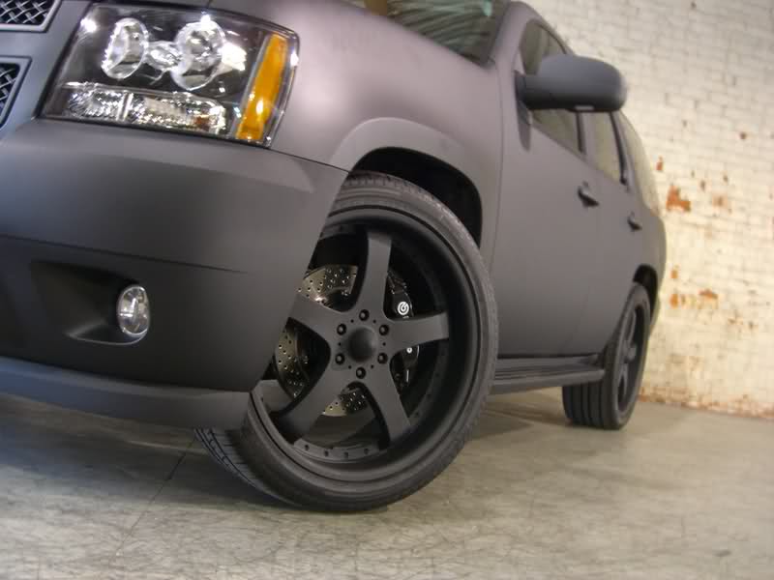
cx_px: 387
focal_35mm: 38
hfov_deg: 49.0
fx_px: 850
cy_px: 290
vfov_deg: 37.7
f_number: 2.8
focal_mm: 7.9
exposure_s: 1/8
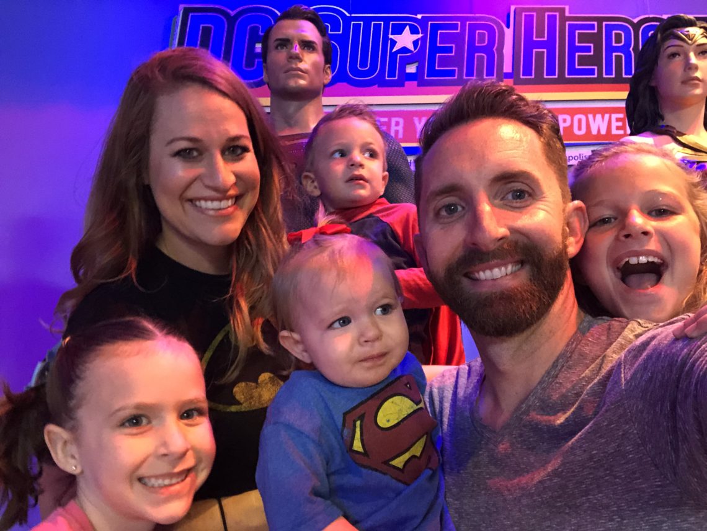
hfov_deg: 56.8
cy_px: 266
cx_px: 354
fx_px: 654
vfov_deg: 44.2
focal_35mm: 32
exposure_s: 1/24
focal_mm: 2.87
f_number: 2.2
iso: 500
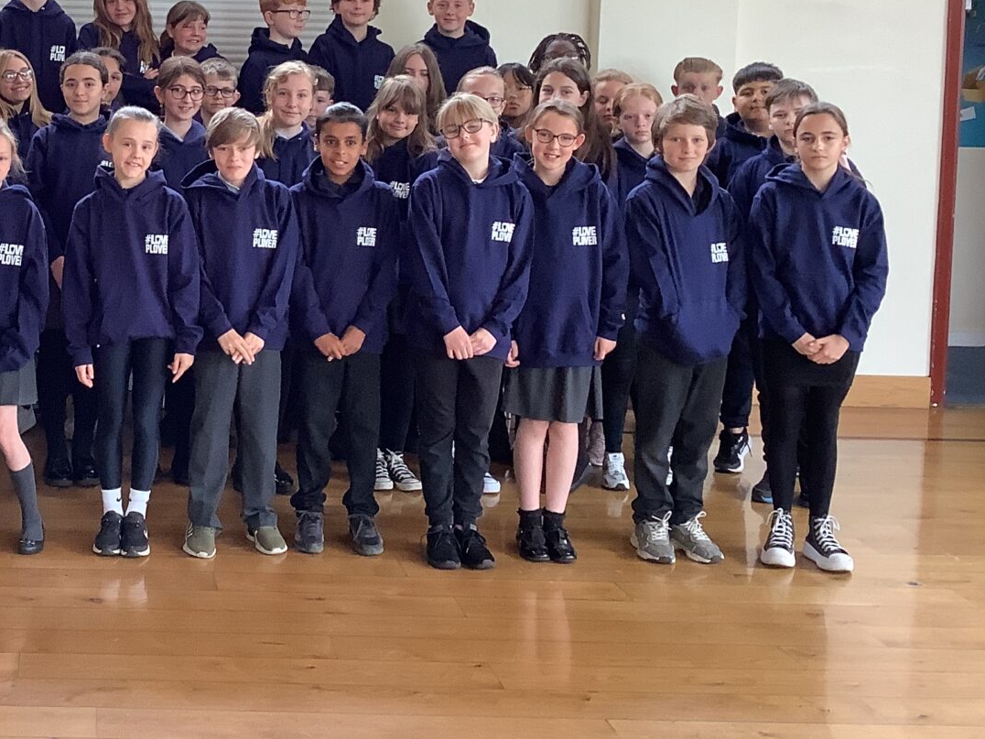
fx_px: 1679
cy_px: 187
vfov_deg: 24.5
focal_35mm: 59
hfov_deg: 31.1
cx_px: 90
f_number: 2.4
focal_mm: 3.3
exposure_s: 1/50
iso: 160
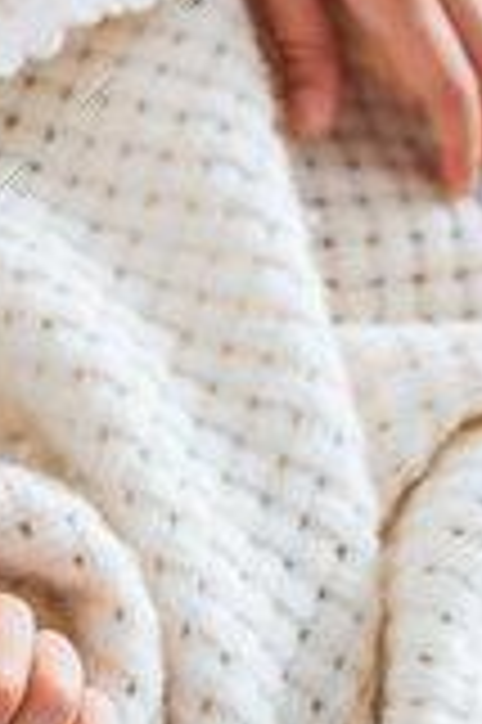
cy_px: -220
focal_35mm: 275
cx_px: -329
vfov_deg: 7.4
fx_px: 5534
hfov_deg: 4.9
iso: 160
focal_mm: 50
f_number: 3.5
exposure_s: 1/200
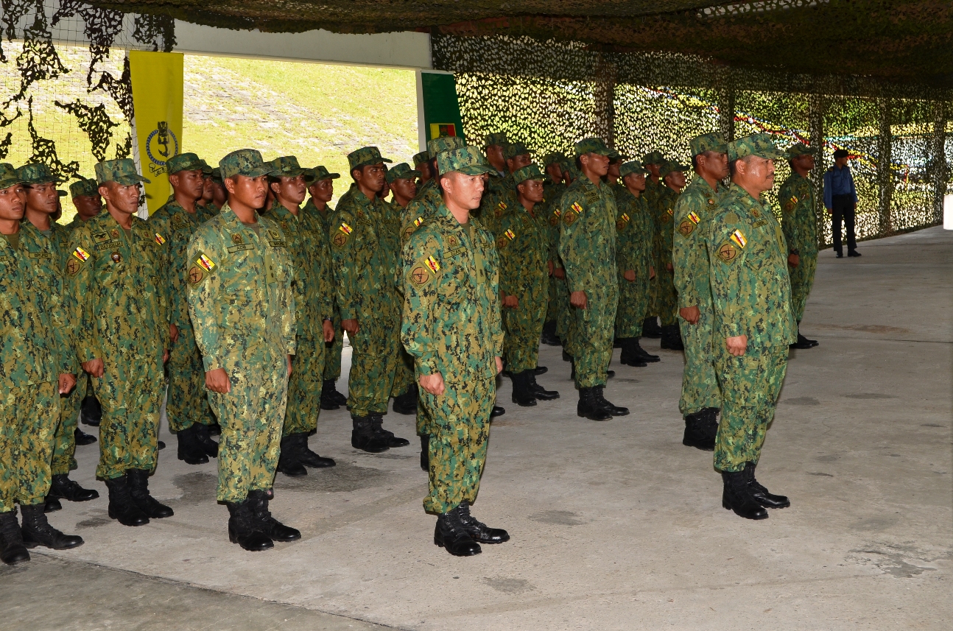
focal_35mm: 48
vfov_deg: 28.0
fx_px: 1268
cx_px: 476
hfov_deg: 41.2
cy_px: 316
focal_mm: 32
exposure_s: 1/250
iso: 200
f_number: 7.1
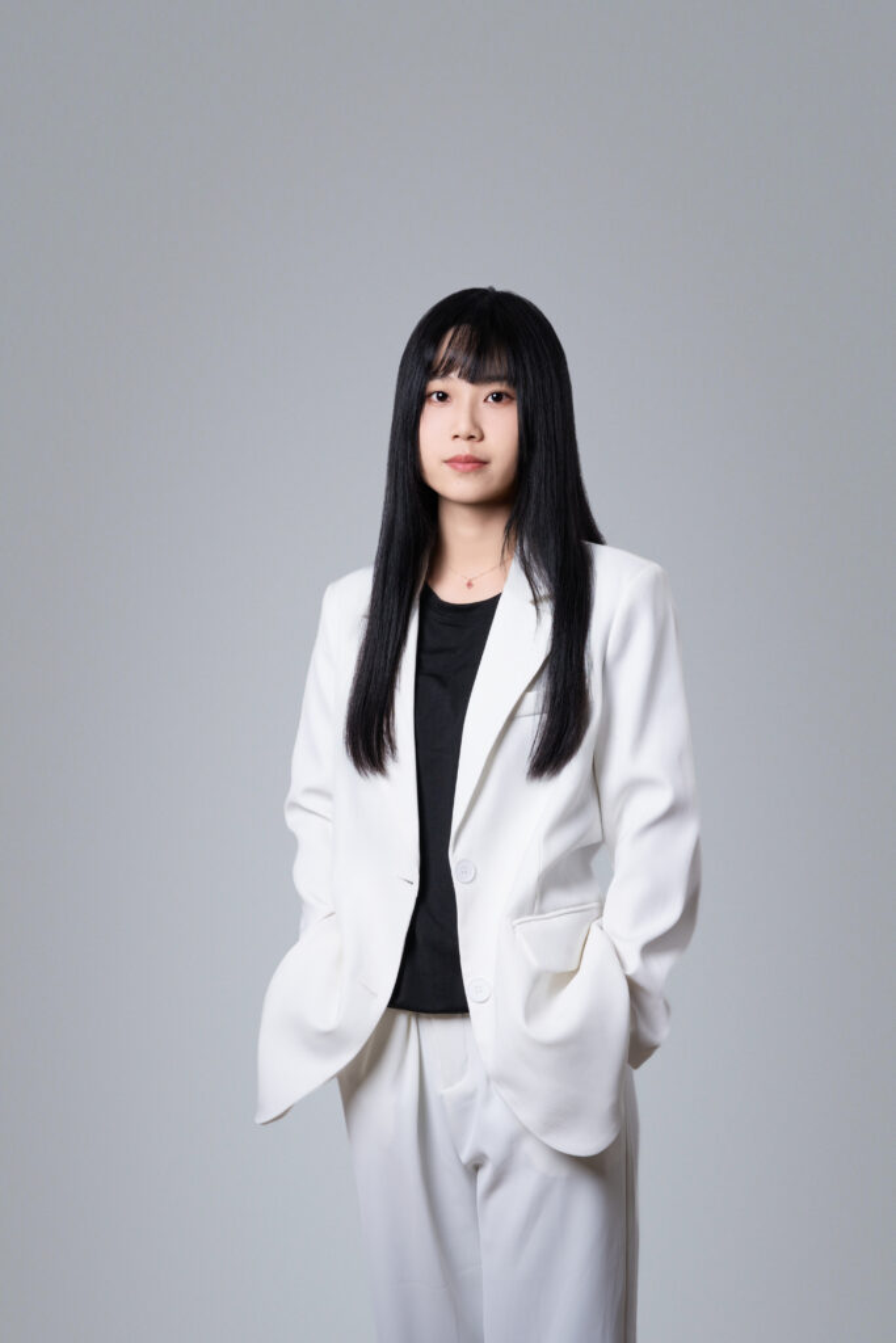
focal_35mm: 58
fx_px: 2183
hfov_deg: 23.2
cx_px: 448
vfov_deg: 34.2
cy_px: 672
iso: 125
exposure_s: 1/125
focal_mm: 58.5
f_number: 11
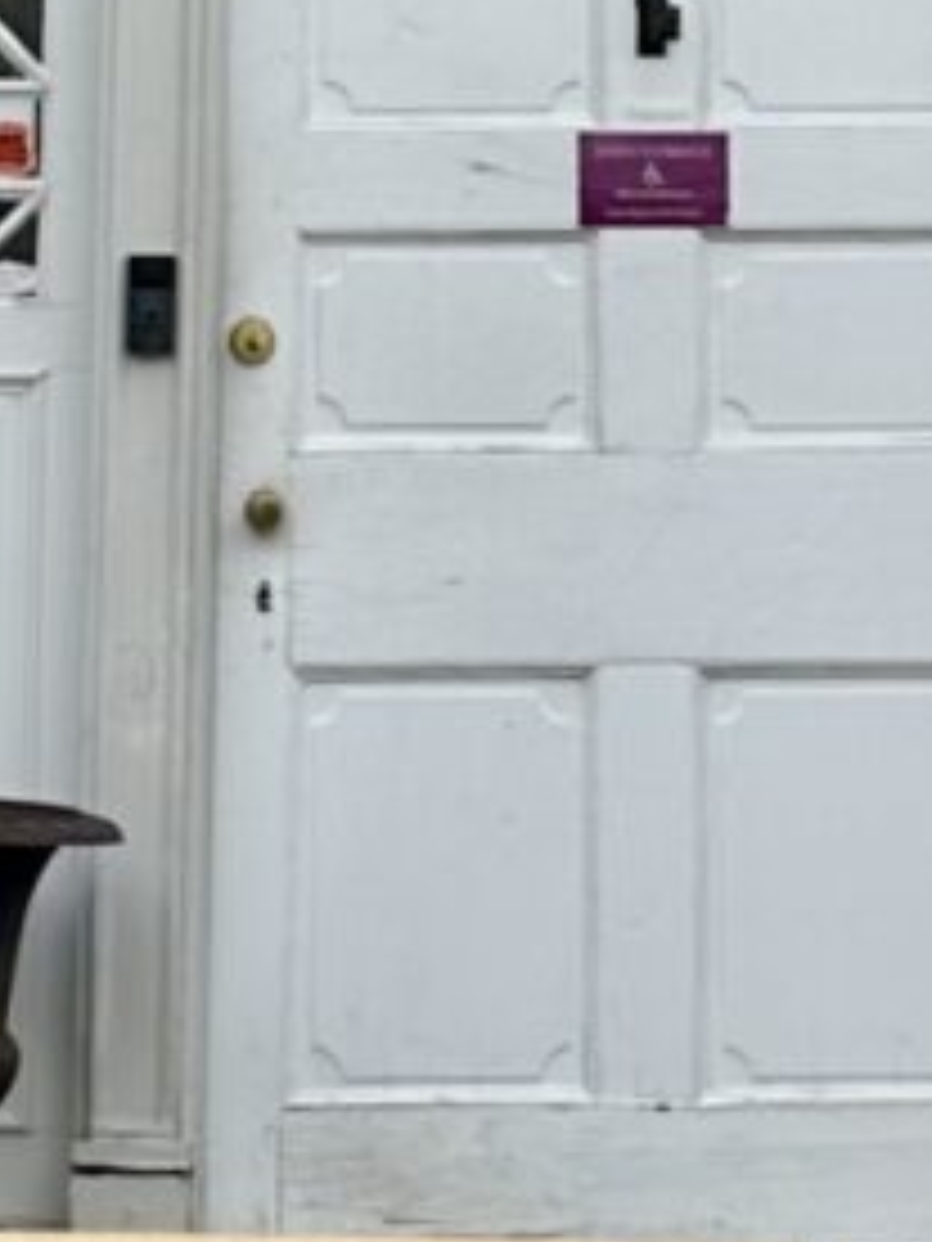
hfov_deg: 8.2
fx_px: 6534
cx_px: 491
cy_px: -470
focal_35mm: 182
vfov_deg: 10.6
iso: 80
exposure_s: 1/2967
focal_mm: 6.86
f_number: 1.78
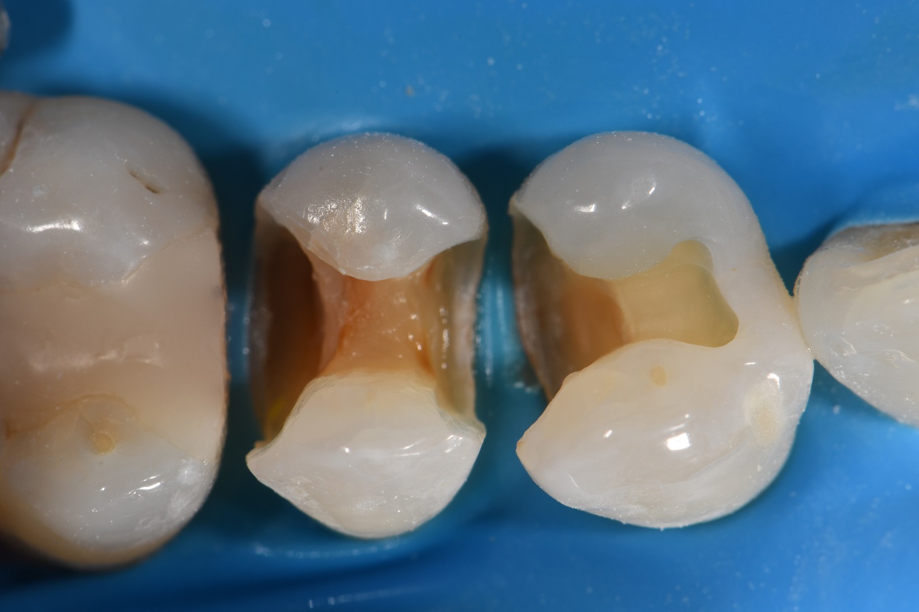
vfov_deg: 8.7
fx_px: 4006
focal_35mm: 157
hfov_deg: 13.1
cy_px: 306
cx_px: 460
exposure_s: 1/200
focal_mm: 105
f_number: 32
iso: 200
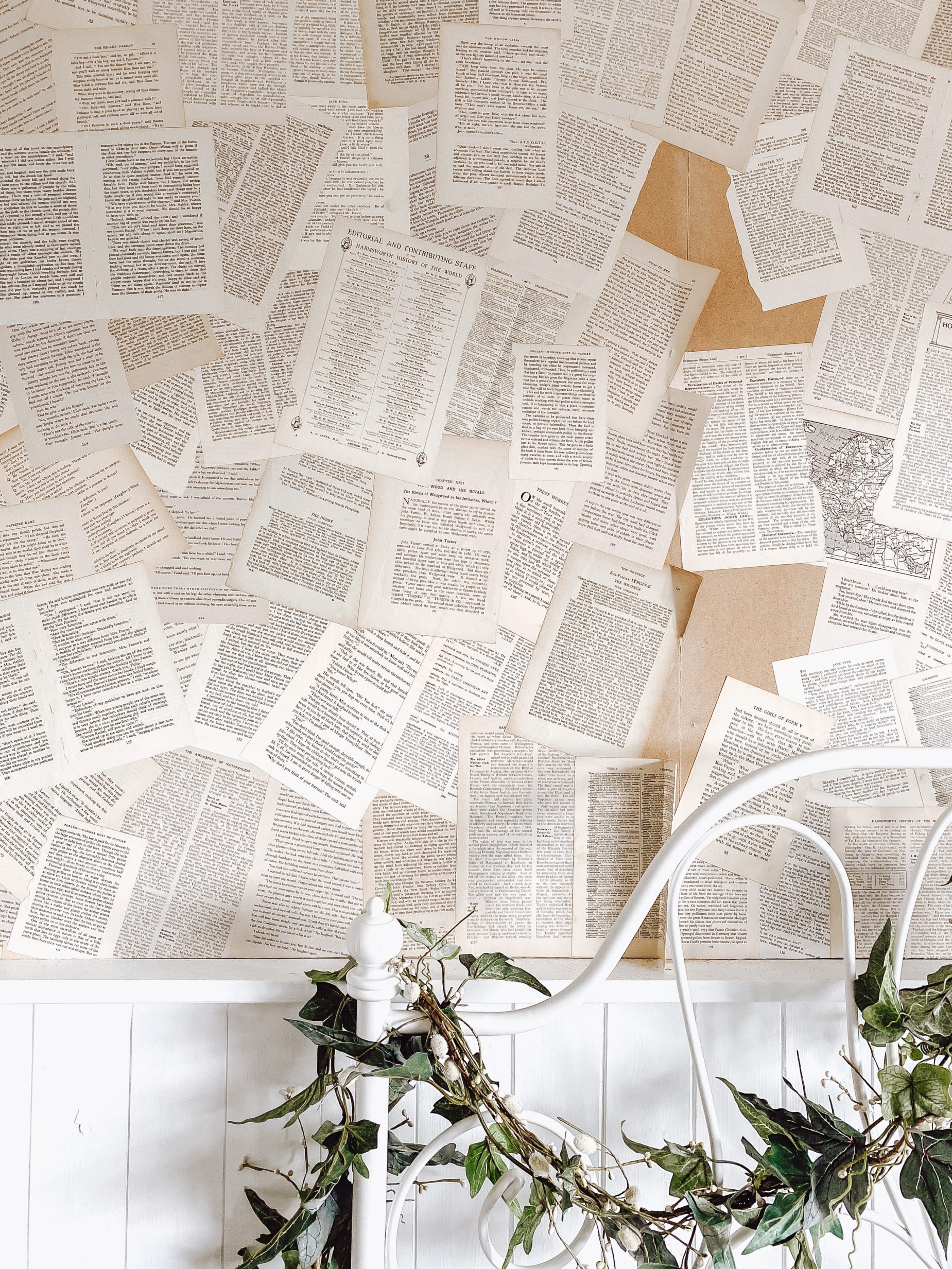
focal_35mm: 27
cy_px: 615
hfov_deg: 51.4
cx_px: 482
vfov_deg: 65.3
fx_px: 990
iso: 125
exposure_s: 1/120
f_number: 1.8
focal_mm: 4.25
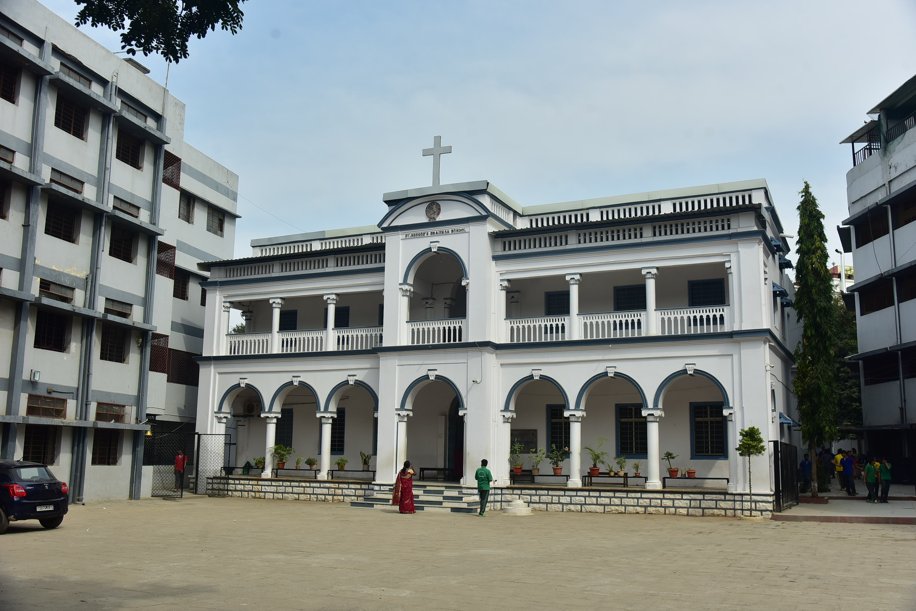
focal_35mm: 34
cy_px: 306
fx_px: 865
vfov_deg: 38.9
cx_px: 458
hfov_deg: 55.8
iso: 125
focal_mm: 34
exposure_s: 1/800
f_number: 6.3
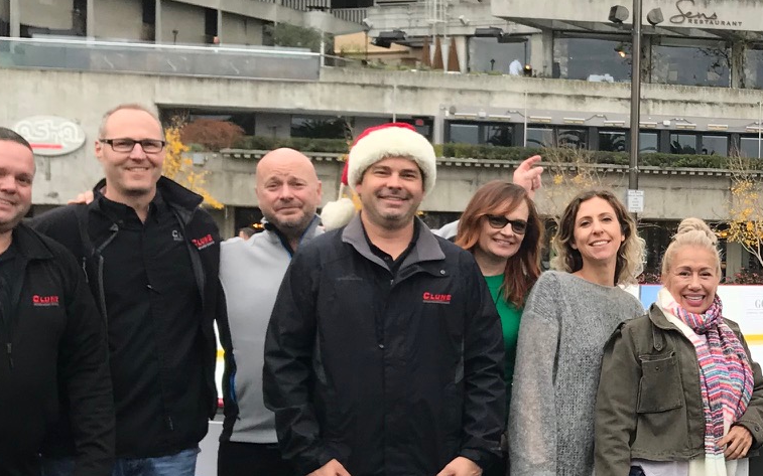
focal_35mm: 79
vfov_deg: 16.5
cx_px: 761
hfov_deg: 24.9
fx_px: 1643
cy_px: 322
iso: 20
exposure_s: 1/304
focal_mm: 3.99
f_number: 1.8
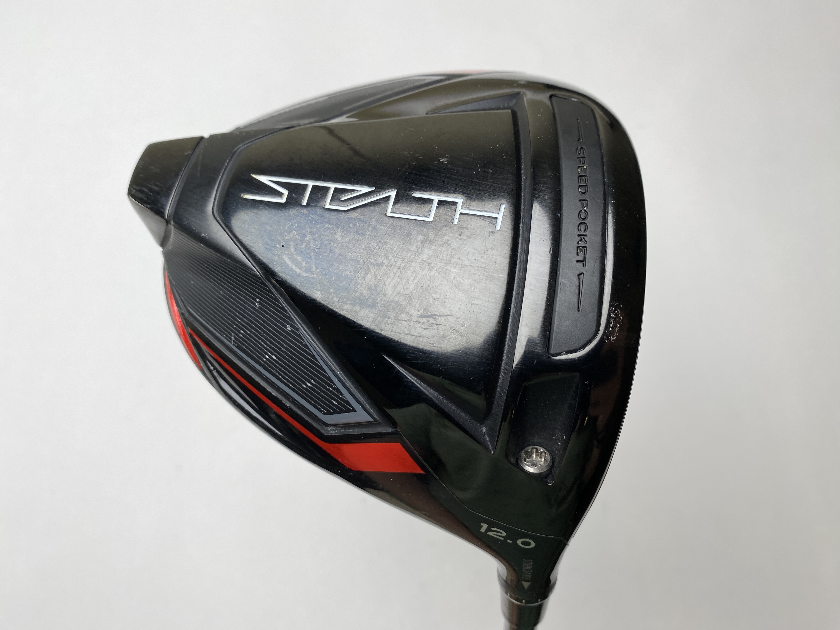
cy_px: 315
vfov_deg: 53.1
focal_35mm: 26
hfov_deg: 67.3
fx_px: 631
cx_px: 420
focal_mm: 4.25
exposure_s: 1/318
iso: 32
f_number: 1.8
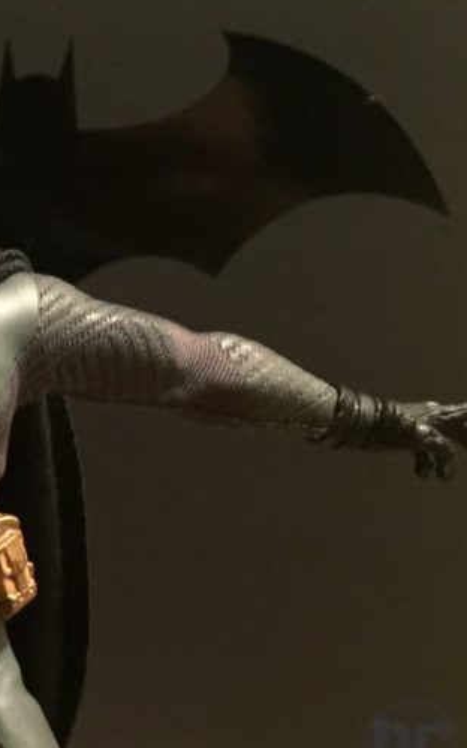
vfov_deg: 32.2
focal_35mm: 63
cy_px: 513
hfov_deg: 18.0
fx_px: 1284
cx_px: -272
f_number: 2.2
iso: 250
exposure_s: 1/4
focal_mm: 4.15
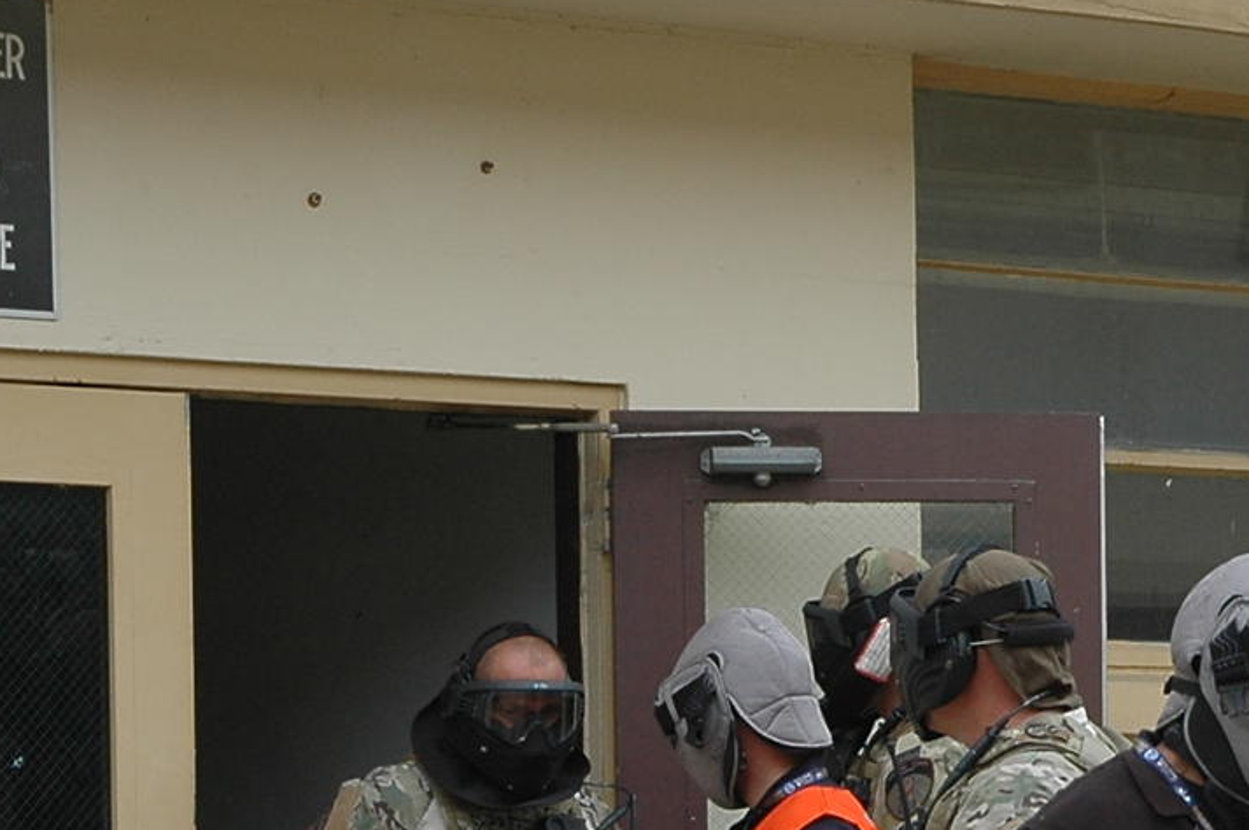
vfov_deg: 6.7
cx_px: 1270
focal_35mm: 202
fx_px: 7002
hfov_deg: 10.1
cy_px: 1068
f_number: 6.3
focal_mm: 40
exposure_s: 1/160
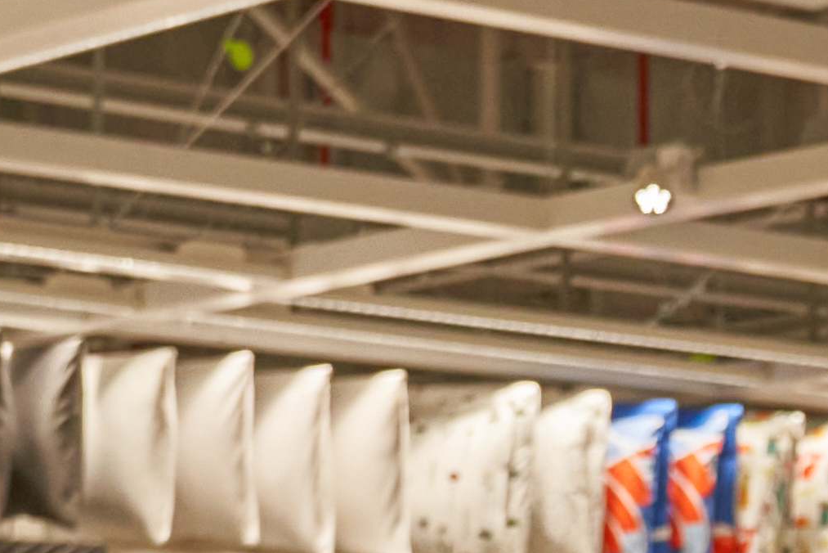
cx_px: 1527
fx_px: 4877
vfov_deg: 6.3
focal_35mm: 212
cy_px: 1206
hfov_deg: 9.2
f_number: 4
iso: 800
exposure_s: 1/160
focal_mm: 27
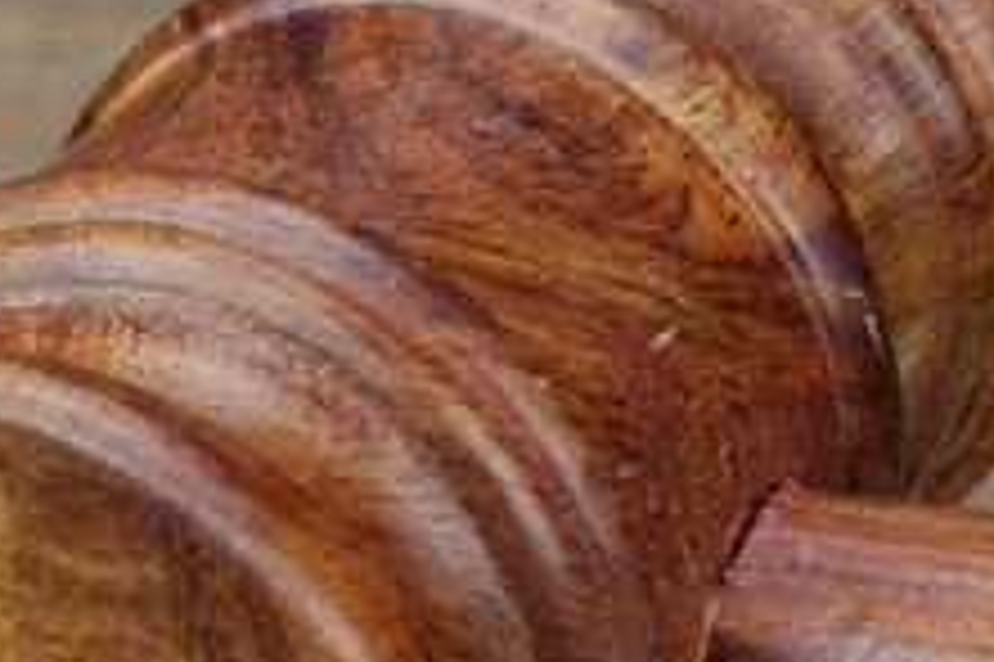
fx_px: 9546
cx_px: 540
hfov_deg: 6.0
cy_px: 957
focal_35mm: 346
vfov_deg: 3.9
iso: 100
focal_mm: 60
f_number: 11
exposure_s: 1/5
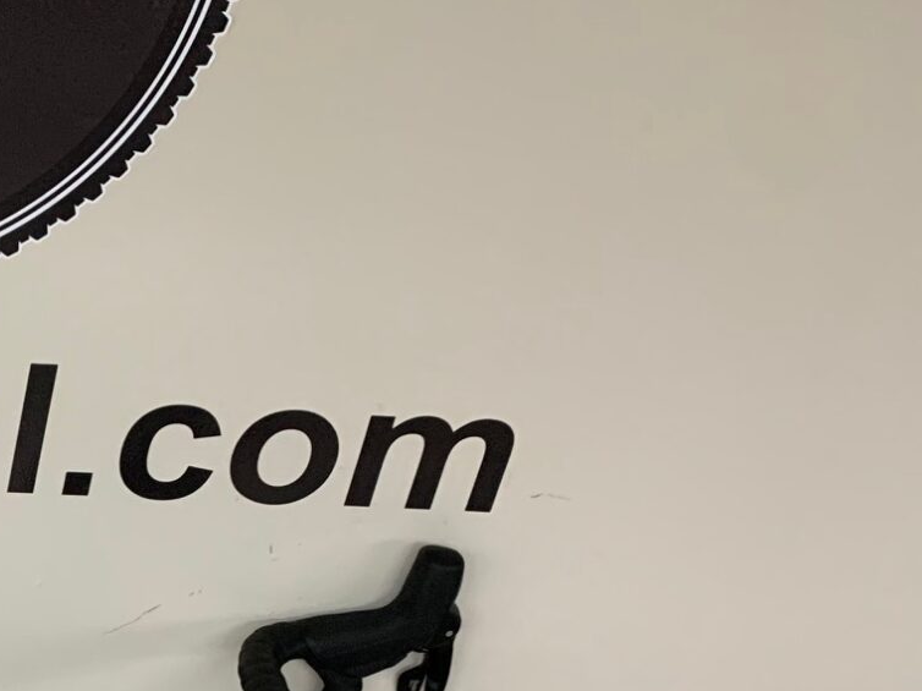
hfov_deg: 24.5
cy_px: 778
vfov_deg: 20.2
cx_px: -281
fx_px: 1837
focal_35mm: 69
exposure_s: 1/50
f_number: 1.8
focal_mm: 4.25
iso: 250
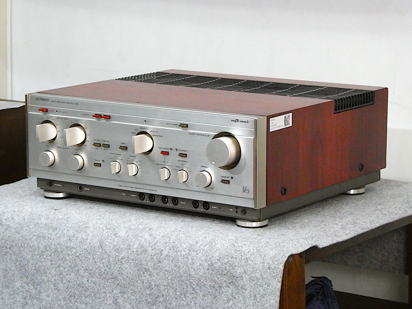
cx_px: 206
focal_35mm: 124
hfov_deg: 15.9
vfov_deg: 12.0
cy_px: 154
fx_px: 1476
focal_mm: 22.3
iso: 1250
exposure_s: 1/80
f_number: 5.2
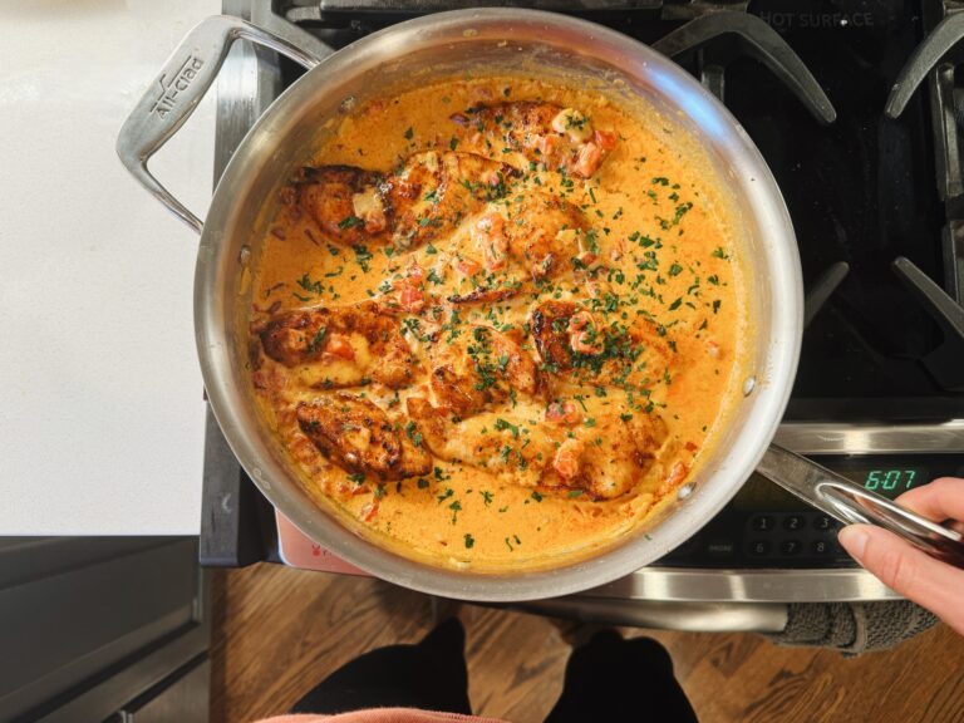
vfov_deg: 56.8
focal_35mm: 24
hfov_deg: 71.6
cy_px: 362
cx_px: 482
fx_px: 668
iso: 125
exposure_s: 1/60
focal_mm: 6.86
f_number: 1.78
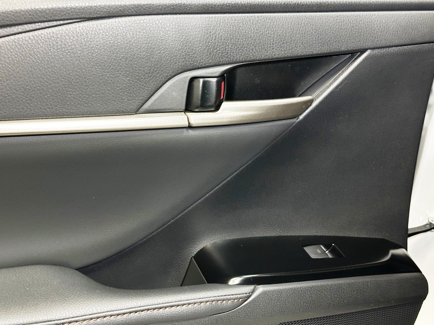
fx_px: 602
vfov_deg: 30.3
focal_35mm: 48
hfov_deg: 39.7
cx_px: 217
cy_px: 162
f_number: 1.78
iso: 640
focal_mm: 6.86
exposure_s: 1/30
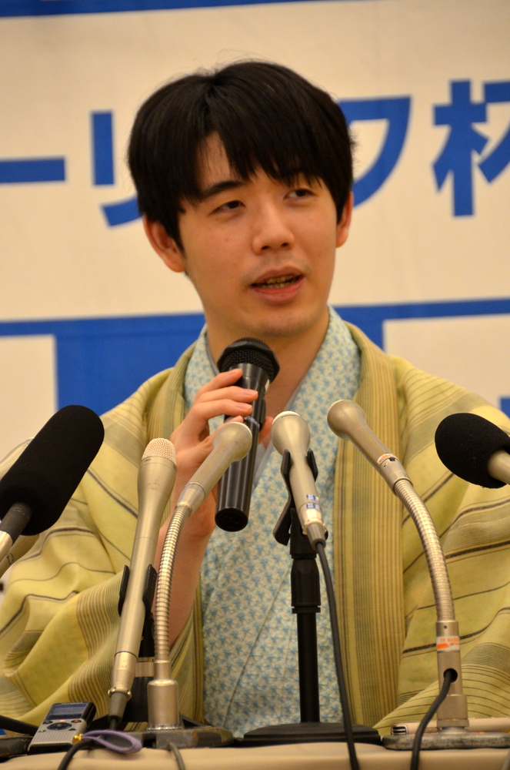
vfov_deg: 6.9
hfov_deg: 4.6
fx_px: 6399
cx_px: 255
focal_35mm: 300
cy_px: 385
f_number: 5.6
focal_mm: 200
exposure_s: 1/60
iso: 1600
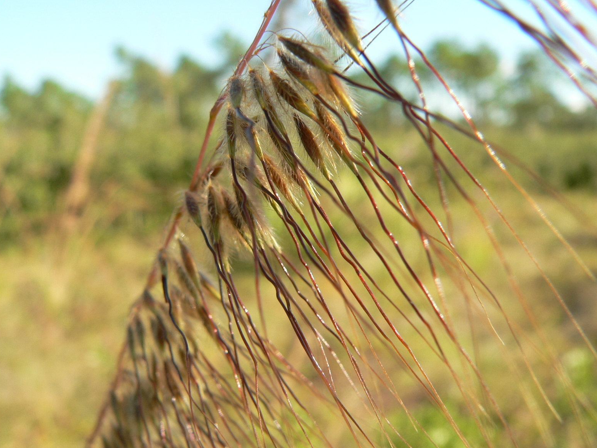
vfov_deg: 38.7
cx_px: 296
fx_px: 638
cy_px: 229
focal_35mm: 37
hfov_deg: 50.1
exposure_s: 1/320
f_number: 4
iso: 100
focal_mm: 6
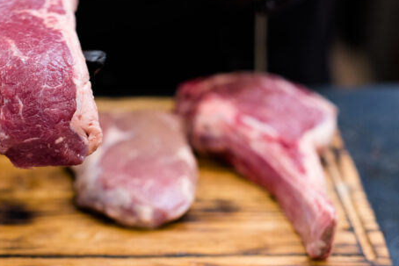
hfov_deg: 14.4
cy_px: 120
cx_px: 89
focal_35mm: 142
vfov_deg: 9.7
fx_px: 1574
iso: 800
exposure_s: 1/250
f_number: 2
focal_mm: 56
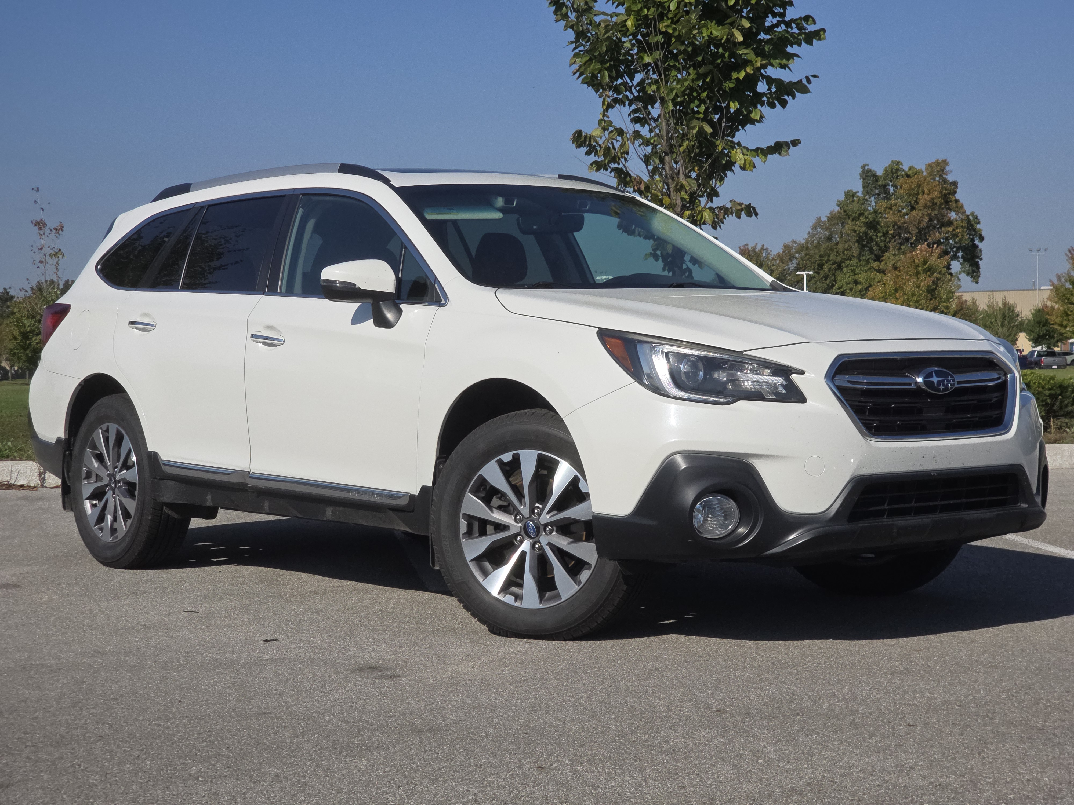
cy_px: 402
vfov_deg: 21.3
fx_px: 2141
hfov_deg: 28.2
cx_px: 537
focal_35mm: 69
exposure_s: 1/4220
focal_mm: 7.9
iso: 50
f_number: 2.4
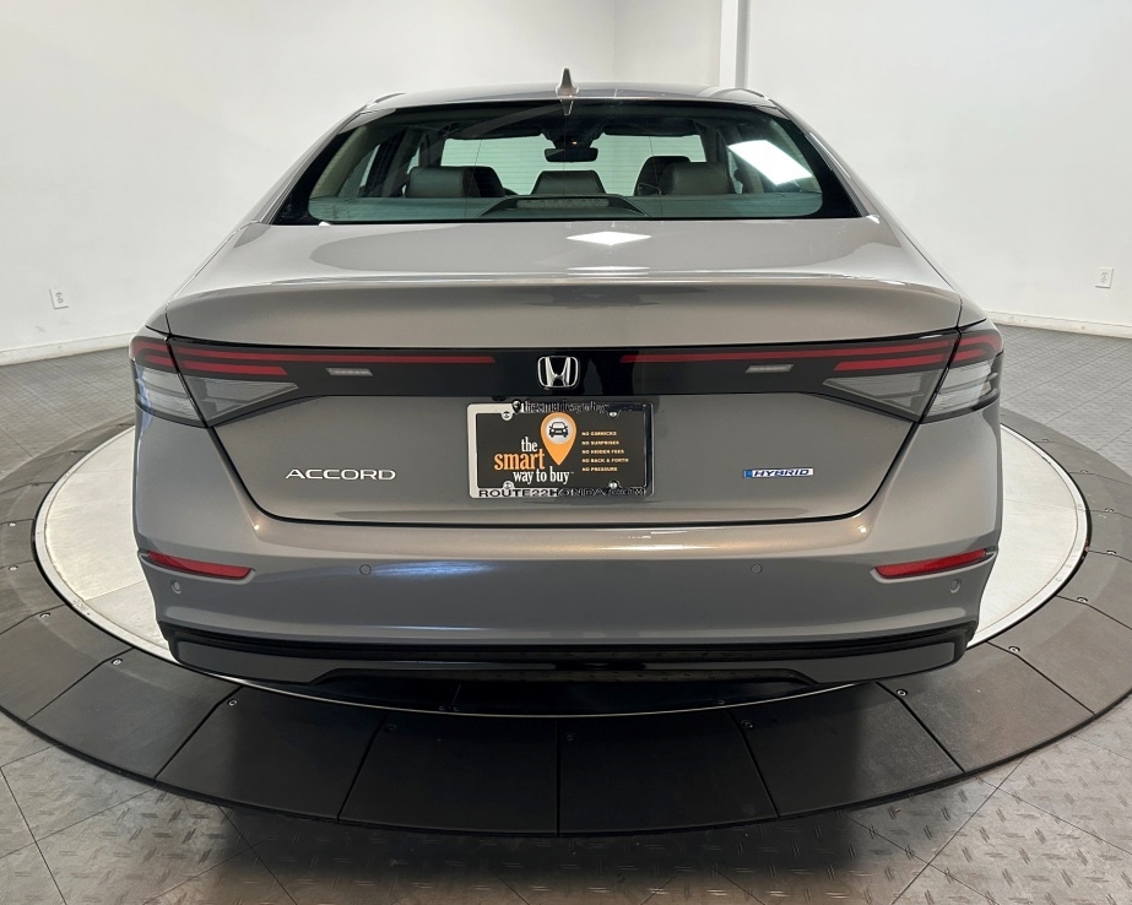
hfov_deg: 66.0
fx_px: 871
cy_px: 435
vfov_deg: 54.9
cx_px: 557
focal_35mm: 26
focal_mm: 6.86
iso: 400
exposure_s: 1/60
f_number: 1.78
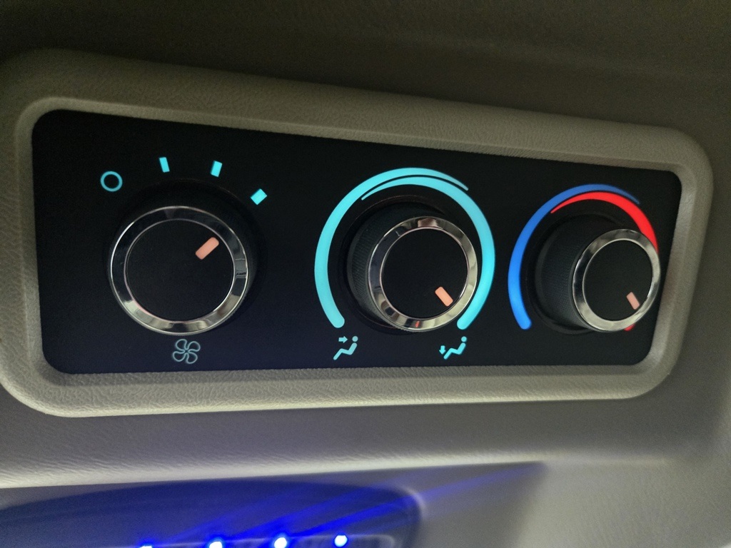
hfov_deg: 73.9
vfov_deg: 58.9
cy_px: 274
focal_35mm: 23
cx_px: 366
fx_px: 486
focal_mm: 5.4
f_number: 1.8
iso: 1600
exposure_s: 1/40
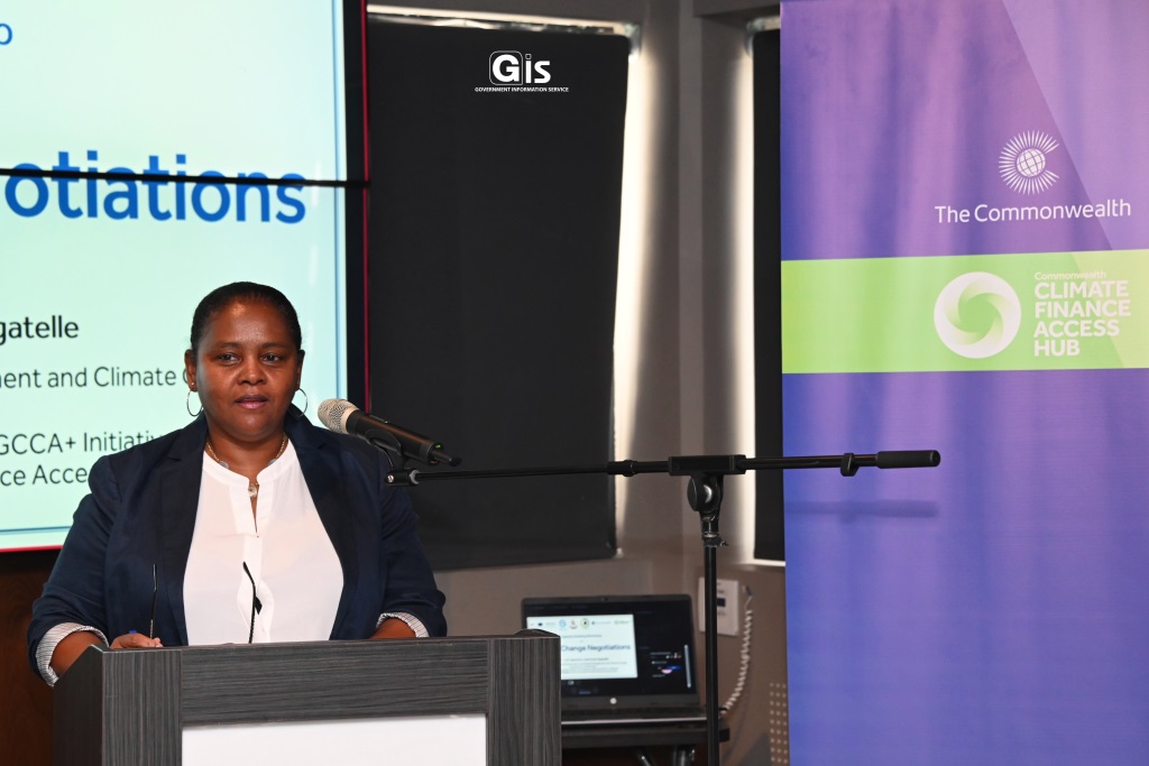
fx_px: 2873
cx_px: 574
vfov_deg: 15.2
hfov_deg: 22.6
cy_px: 383
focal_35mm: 90
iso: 2500
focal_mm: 90
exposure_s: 1/160
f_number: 7.1
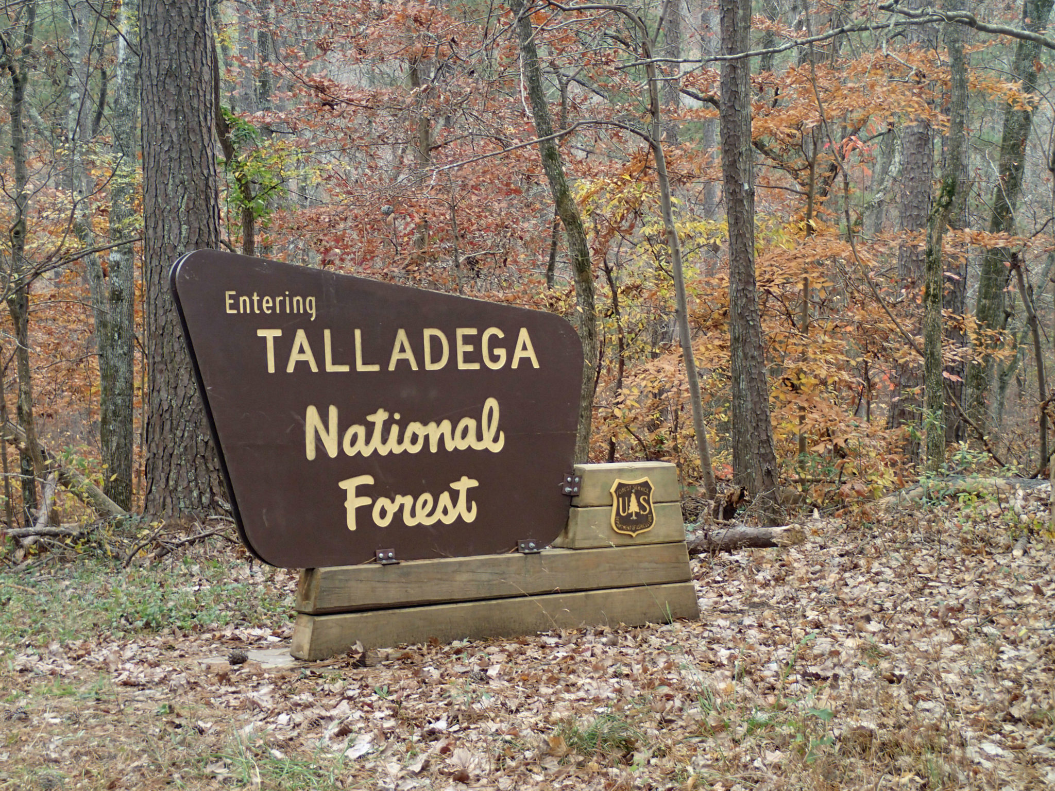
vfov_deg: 22.6
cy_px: 396
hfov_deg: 29.8
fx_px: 1981
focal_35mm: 65
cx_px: 528
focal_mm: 11.78
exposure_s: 1/100
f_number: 3.8
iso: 200
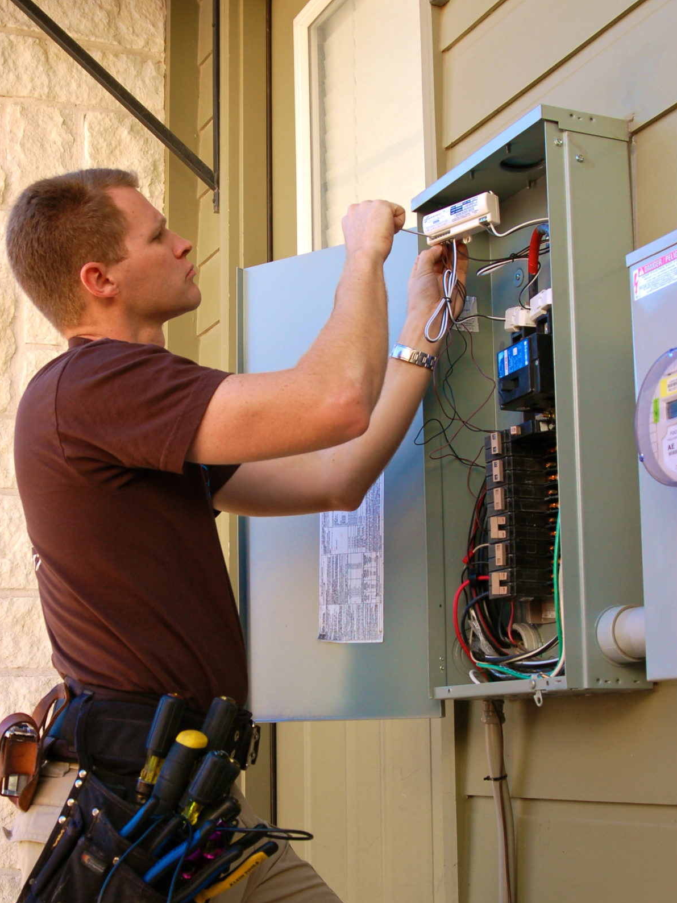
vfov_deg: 33.4
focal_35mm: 58
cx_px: 299
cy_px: 513
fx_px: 1503
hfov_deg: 25.4
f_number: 7.1
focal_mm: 31
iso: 400
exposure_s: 1/200
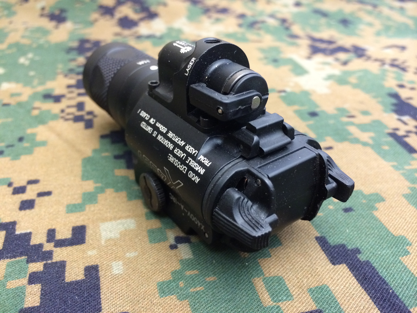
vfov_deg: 46.8
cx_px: 208
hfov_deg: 60.0
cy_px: 156
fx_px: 361
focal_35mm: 30
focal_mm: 4.12
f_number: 2.2
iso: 250
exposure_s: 1/30
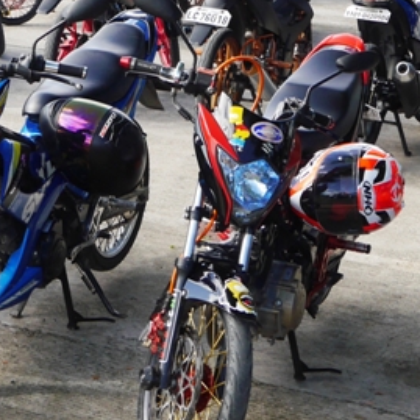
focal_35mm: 101
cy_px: -2
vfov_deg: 16.8
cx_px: 151
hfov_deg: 17.2
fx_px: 1386
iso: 160
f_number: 5.6
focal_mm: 15
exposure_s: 1/250
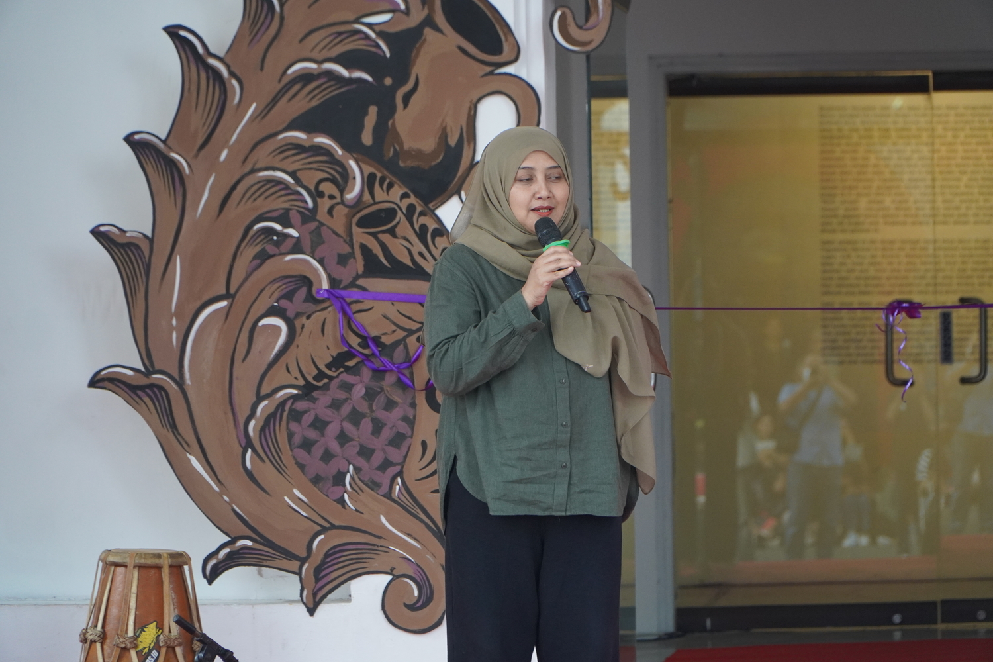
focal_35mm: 158
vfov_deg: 8.7
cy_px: 331
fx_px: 4344
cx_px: 496
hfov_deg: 13.0
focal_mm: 105
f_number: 4
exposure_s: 1/200
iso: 1250
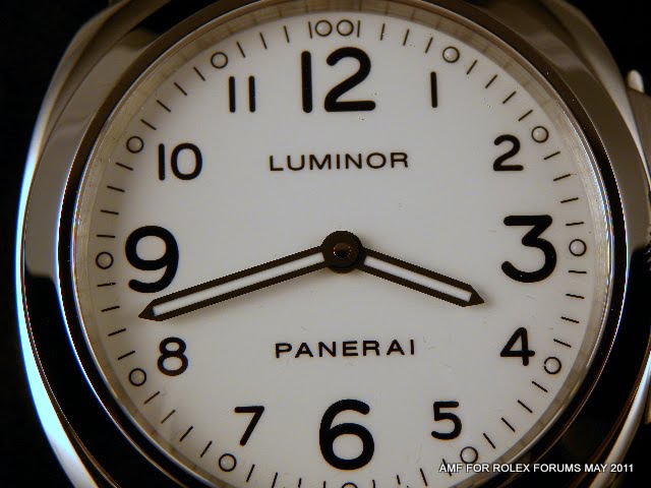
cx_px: 326
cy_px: 244
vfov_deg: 14.1
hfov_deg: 18.7
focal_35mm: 105
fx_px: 1975
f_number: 4
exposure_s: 1/143
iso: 64
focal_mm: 18.8
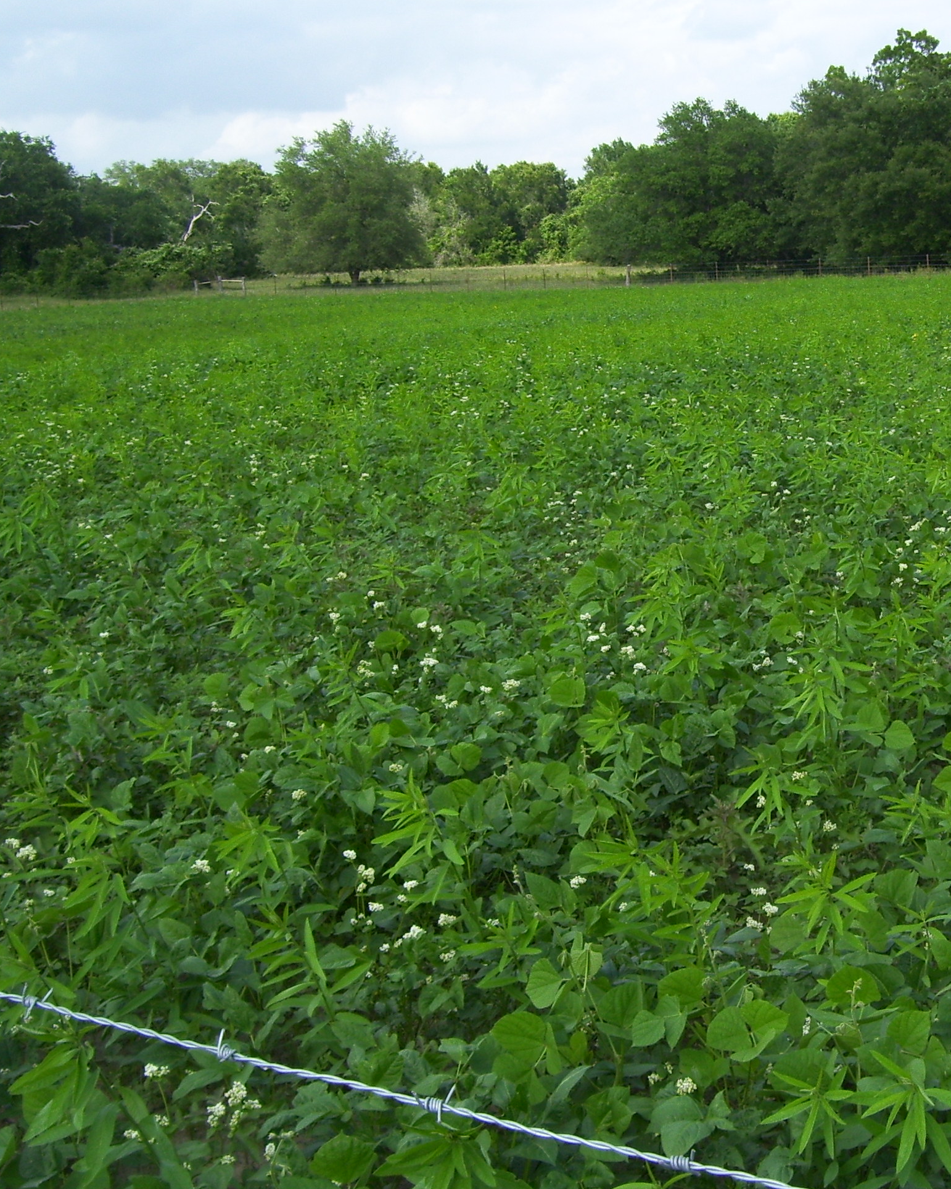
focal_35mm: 52
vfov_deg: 36.0
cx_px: 751
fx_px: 1829
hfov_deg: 28.6
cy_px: 554
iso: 80
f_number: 4.8
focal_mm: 6
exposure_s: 1/250
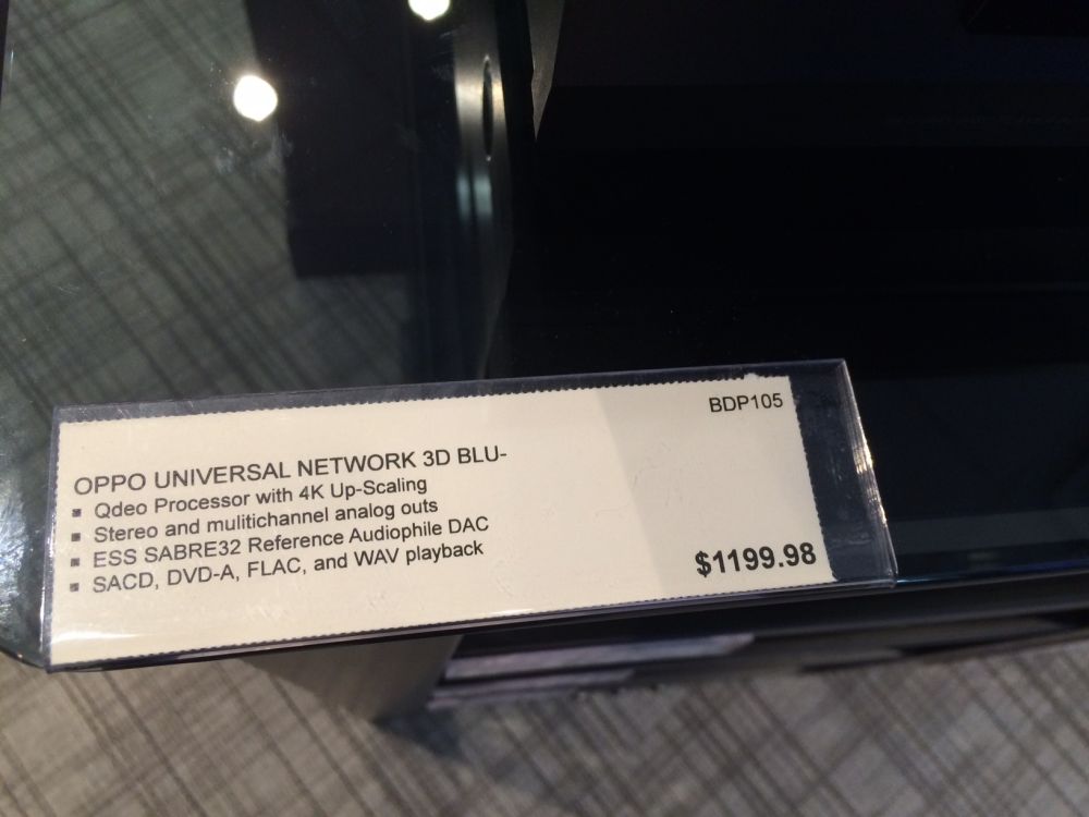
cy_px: 408
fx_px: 944
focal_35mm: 30
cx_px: 544
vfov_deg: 46.8
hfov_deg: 60.0
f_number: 2.2
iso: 125
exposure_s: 1/30
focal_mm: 4.12
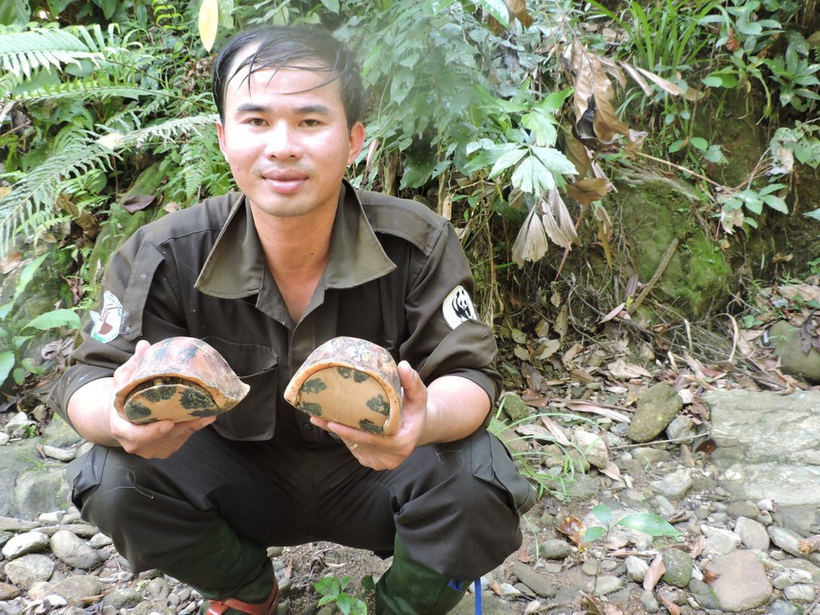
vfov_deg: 42.9
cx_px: 410
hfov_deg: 55.4
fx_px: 782
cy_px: 308
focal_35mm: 33
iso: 320
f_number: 3.2
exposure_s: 1/50
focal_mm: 5.9
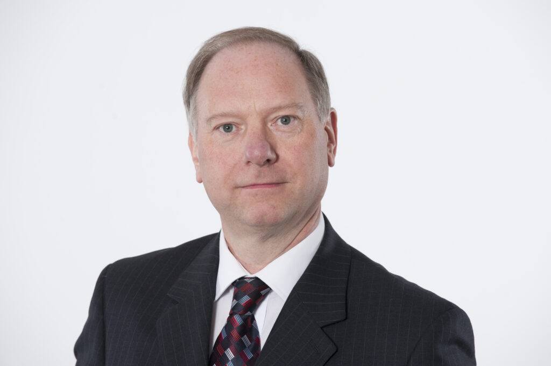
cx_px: 276
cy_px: 183
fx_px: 3059
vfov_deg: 6.9
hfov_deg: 10.3
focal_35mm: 200
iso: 200
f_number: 8
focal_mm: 200
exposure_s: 1/125
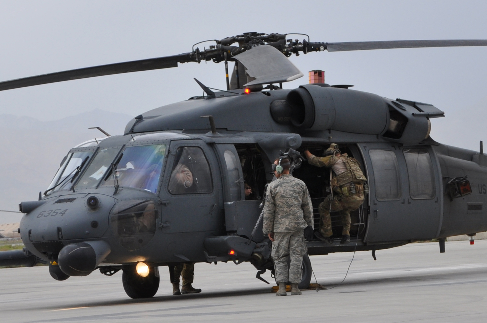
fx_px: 1013
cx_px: 244
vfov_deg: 18.1
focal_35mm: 75
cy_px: 162
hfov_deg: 27.0
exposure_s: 1/320
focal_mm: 50
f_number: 9
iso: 200
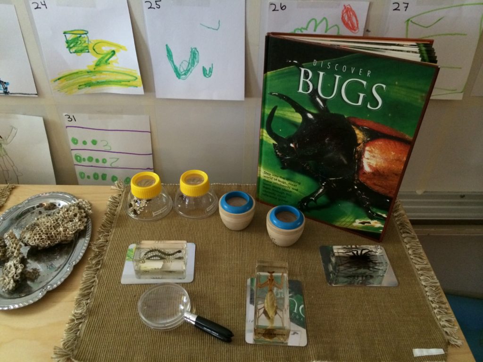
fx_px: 419
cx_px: 242
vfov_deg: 46.8
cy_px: 181
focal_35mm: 30
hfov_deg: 60.0
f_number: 2.2
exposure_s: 1/17
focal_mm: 4.12
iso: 400
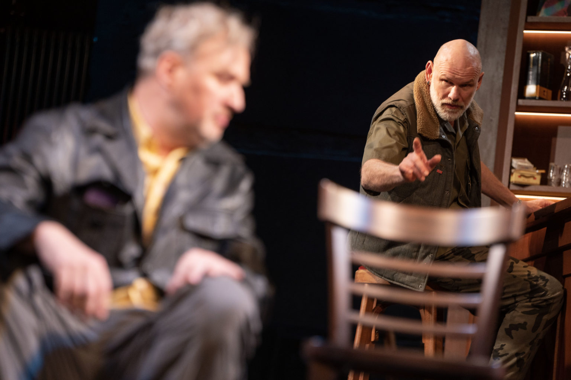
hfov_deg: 13.3
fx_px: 2457
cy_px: 190
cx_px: 286
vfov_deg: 8.8
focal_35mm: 155
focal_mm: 155
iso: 800
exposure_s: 1/80
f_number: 2.8
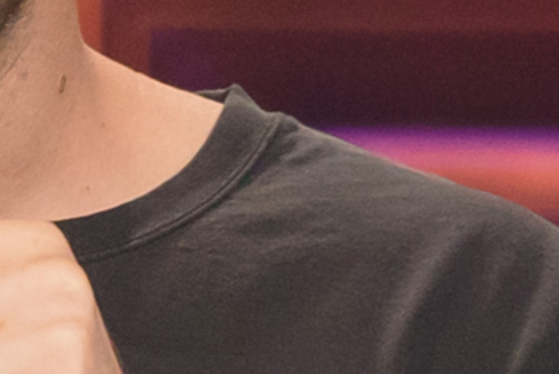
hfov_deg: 3.0
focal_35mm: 678
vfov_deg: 2.0
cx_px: -605
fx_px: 10536
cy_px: 277
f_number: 5.6
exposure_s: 1/160
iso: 6400
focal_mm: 116
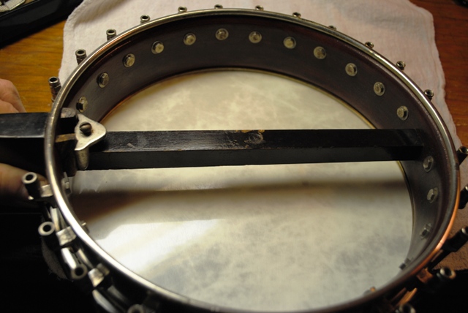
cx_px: 234
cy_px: 156
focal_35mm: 33
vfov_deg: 40.0
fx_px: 429
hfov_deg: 57.2
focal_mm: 22
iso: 200
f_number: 5
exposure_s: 1/100
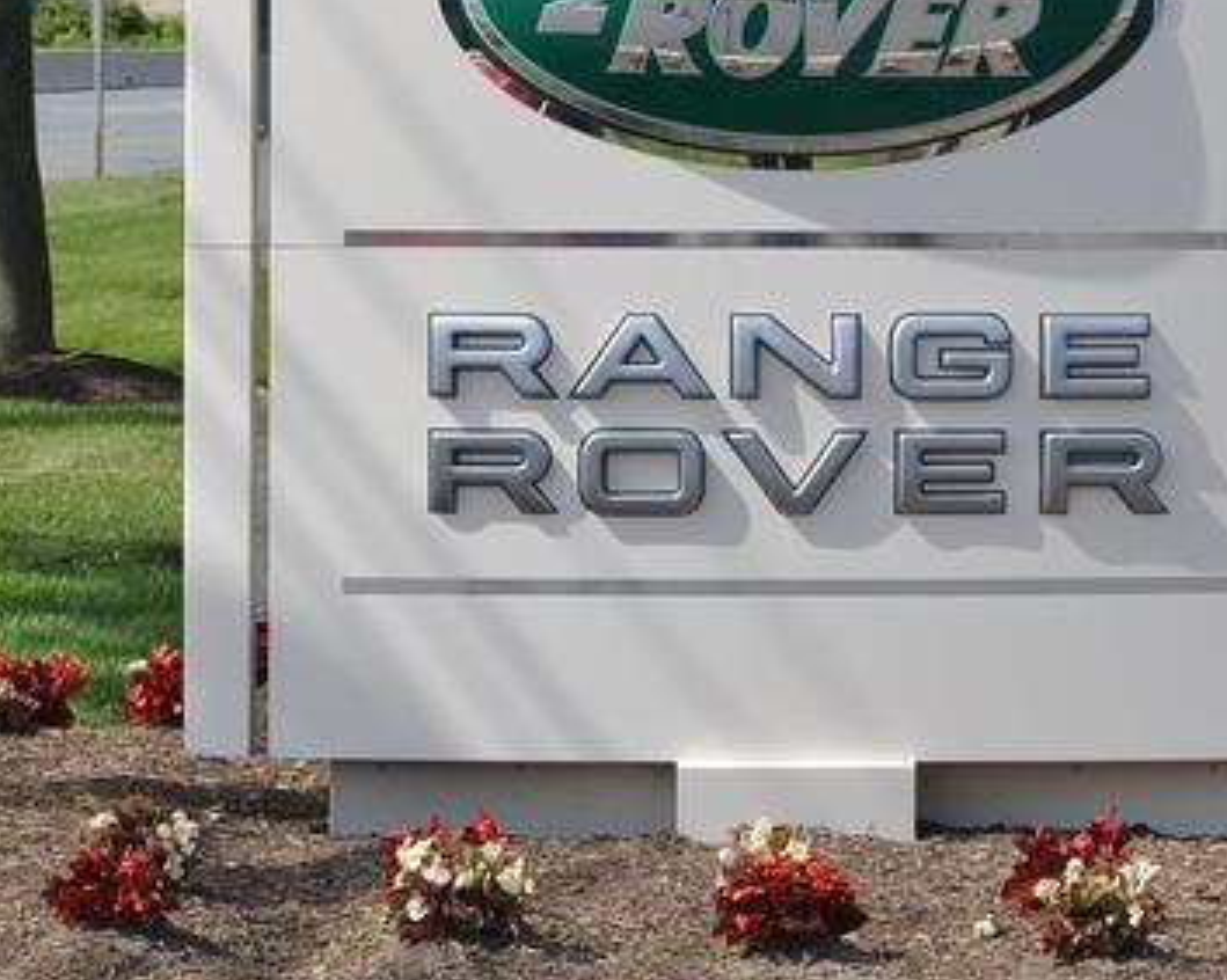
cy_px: 24
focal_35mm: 163
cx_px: 872
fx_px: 5916
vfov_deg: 9.4
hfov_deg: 11.8
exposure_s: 1/160
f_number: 6.3
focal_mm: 40
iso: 100
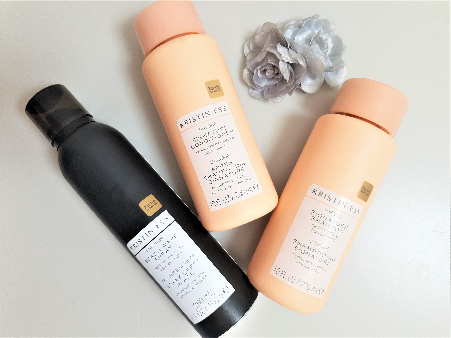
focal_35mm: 26
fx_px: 339
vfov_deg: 53.1
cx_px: 226
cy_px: 169
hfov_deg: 67.3
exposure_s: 1/60
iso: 50
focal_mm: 4.3
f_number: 1.5
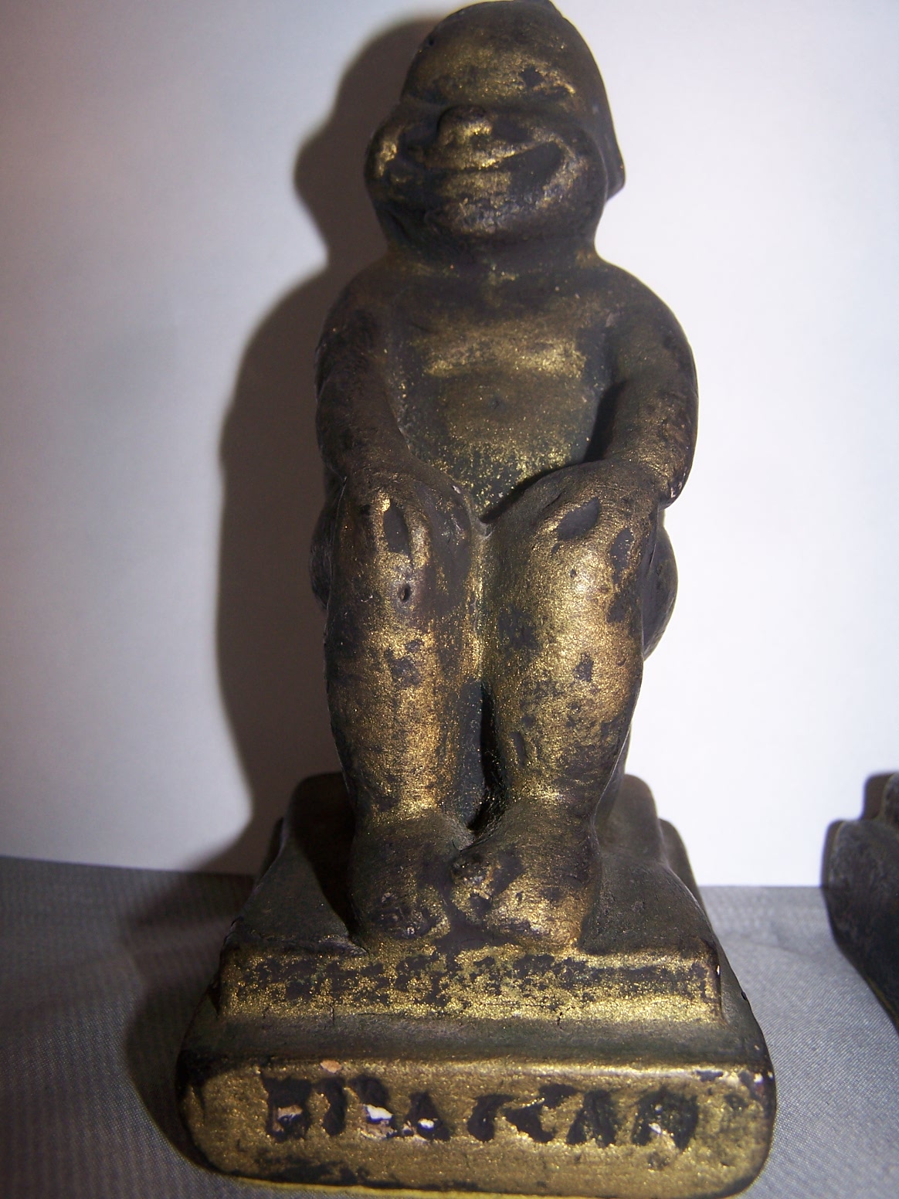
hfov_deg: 37.7
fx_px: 1316
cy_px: 600
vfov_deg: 49.0
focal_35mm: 38
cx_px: 450
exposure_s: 1/60
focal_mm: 6.3
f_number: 2.8
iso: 80
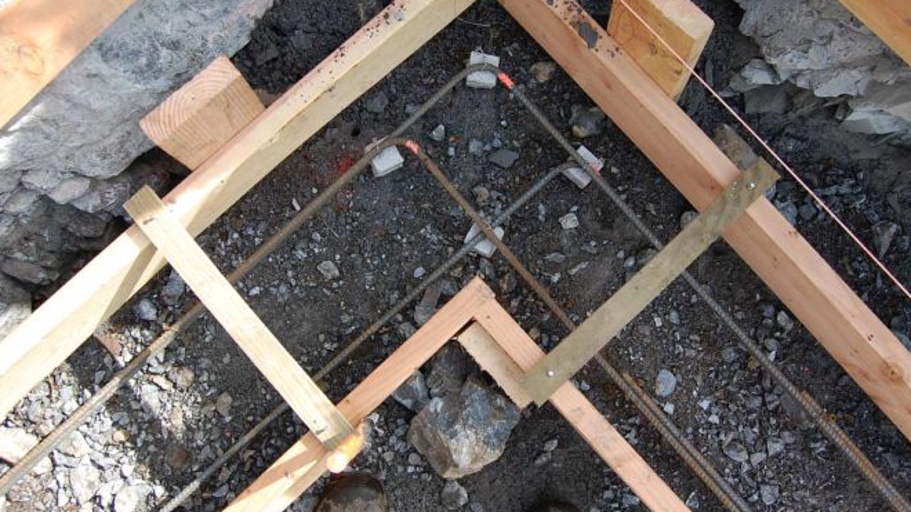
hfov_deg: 64.3
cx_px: 469
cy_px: 225
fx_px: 725
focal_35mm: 30
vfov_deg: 38.9
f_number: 6.3
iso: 200
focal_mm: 18
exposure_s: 1/160
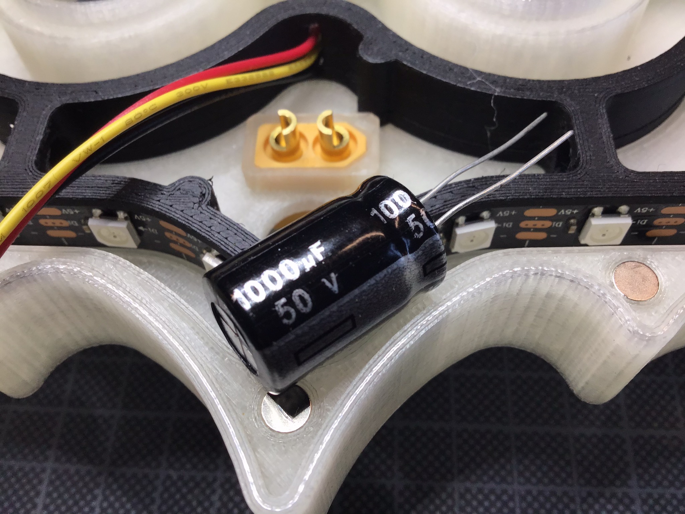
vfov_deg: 45.4
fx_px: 613
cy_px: 257
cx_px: 342
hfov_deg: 58.4
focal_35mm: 31
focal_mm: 3.3
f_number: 2.4
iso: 32
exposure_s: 1/100
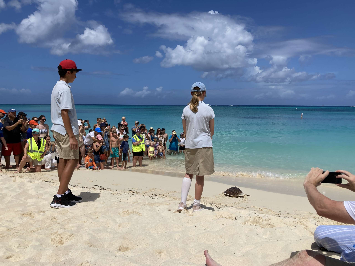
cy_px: 133
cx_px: 178
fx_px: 287
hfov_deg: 63.4
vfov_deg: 49.7
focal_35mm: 28
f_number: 1.8
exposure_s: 1/6024
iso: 25
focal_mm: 3.99
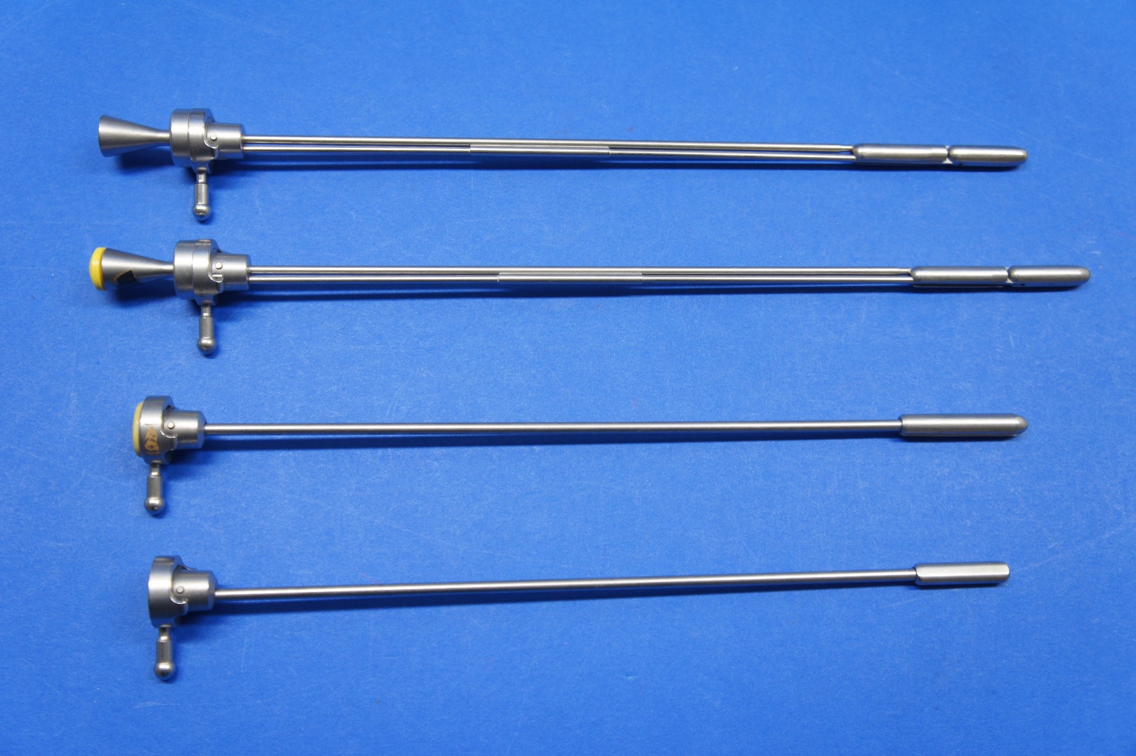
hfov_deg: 51.3
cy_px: 378
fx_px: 1182
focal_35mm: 38
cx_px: 568
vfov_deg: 35.4
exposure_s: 1/40
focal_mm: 25
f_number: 4
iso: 200
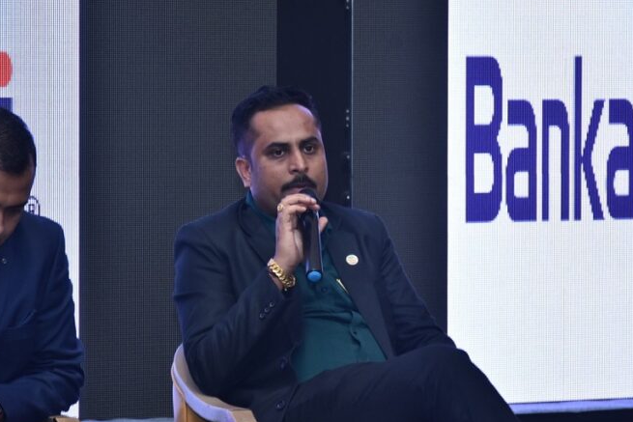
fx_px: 3464
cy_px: 216
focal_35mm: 197
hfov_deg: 10.4
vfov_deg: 7.0
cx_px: 329
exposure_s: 1/125
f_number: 5.6
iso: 1000
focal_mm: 112
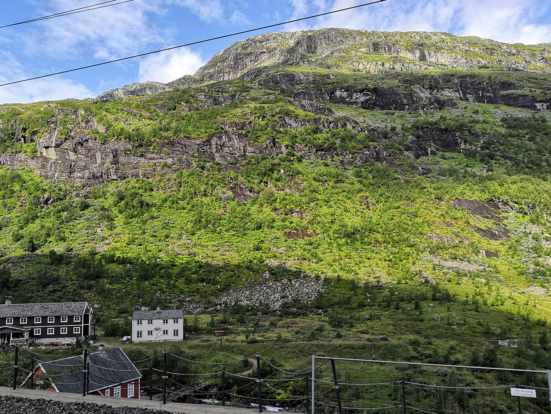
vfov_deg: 46.8
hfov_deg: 59.9
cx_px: 254
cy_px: 223
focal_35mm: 30
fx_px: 478
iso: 50
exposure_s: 1/705
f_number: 1.8
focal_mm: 3.95
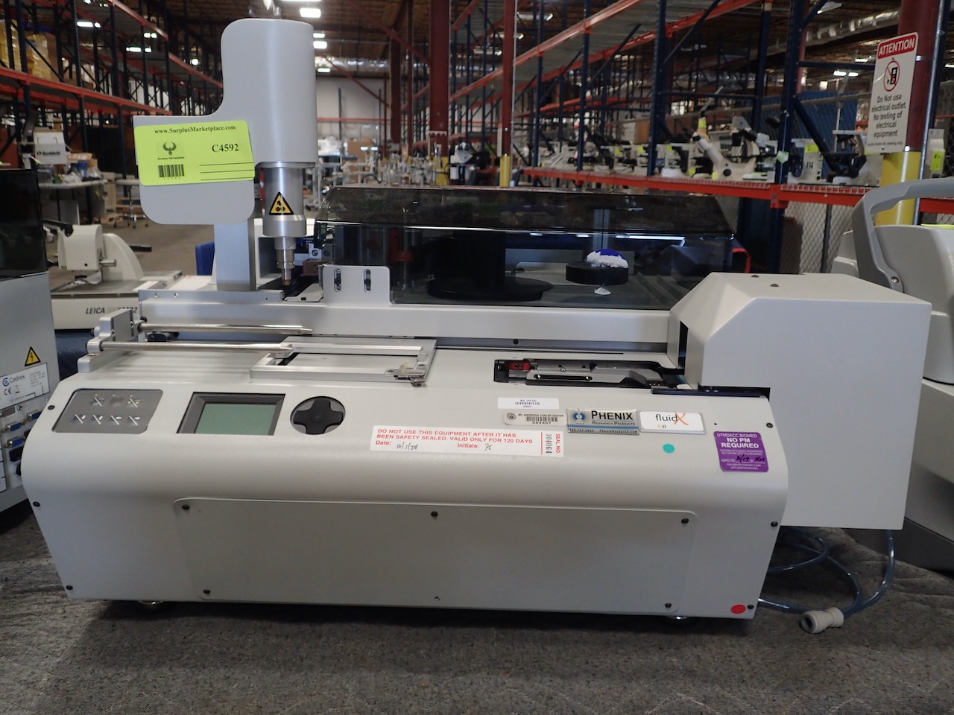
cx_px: 477
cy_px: 358
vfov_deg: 46.8
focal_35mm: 30
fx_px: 827
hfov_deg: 60.0
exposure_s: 1/30
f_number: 2.3
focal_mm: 5.5
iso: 250
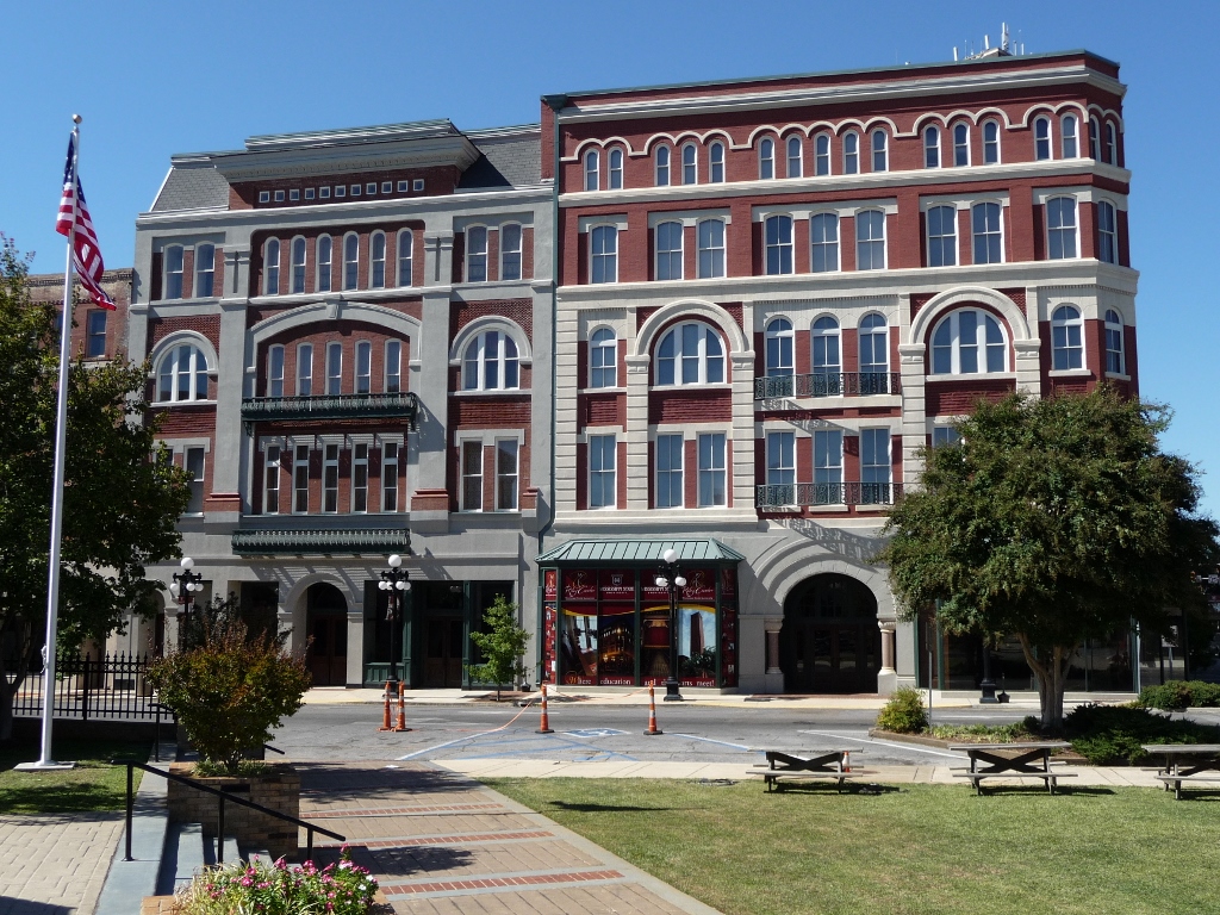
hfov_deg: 46.8
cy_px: 458
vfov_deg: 36.0
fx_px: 1410
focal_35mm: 40
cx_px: 610
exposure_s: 1/800
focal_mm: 6.7
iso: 100
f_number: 3.9
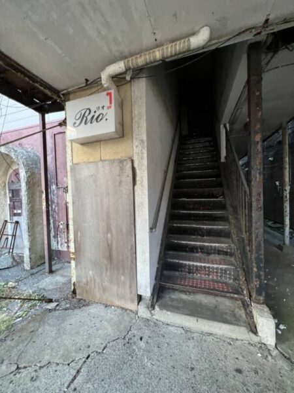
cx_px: 147
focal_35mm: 13
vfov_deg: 106.2
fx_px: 147
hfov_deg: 89.9
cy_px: 196
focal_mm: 1.57
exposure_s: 1/73
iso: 250
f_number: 1.8
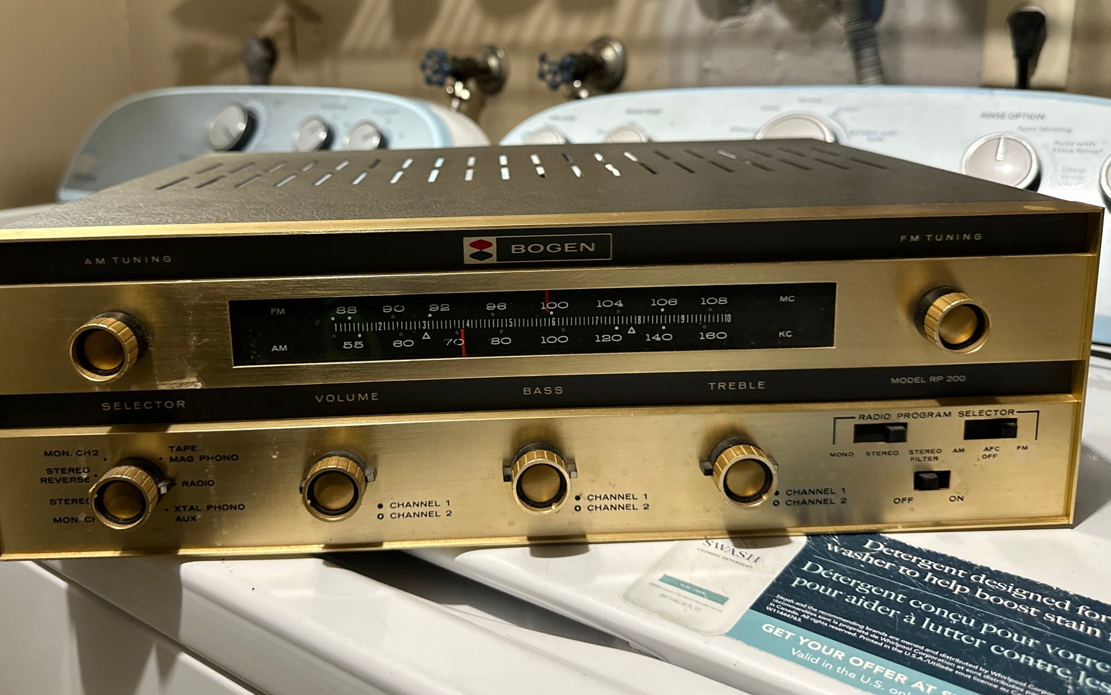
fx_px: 878
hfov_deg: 64.6
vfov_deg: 42.8
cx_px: 525
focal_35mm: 29
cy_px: 254
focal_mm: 6.86
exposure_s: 1/60
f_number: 1.78
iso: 400
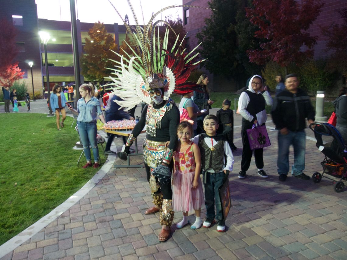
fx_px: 281
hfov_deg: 63.4
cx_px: 174
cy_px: 130
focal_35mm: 28
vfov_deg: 49.8
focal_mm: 14
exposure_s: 1/6
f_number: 5.3
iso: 1600
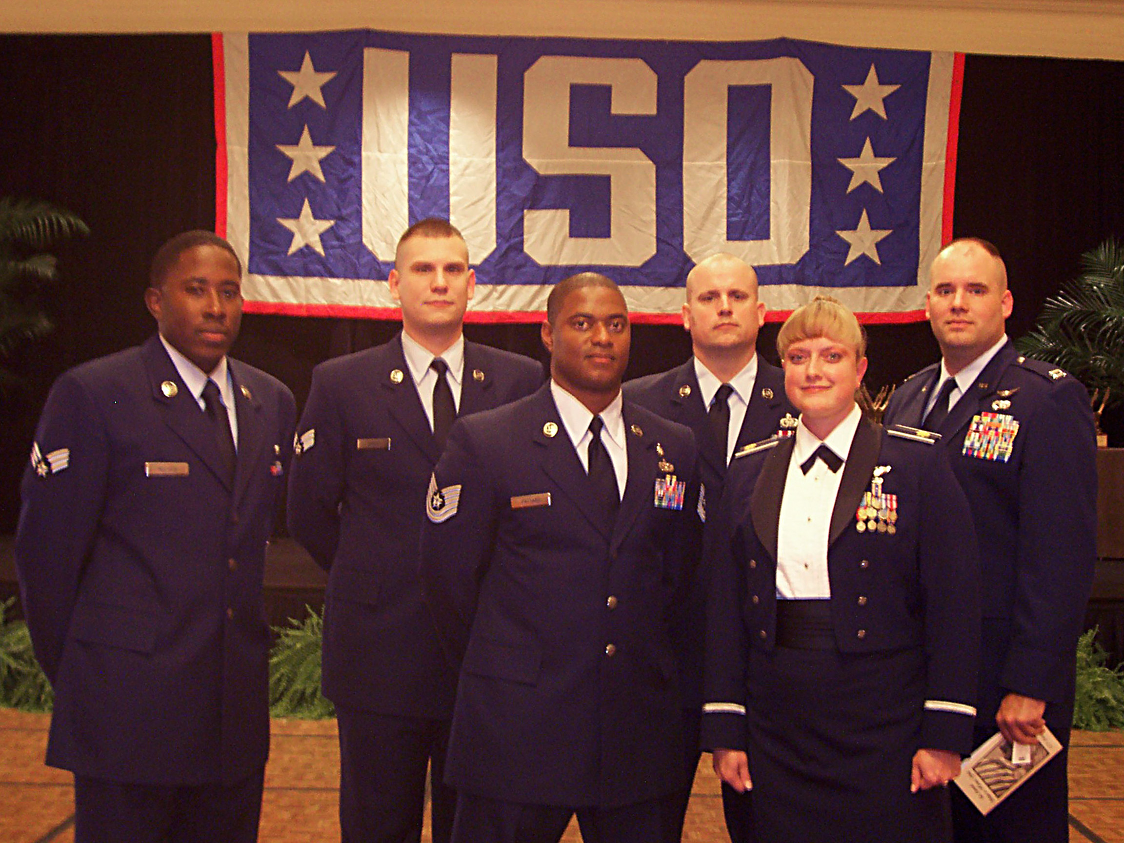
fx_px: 1364
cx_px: 562
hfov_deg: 44.8
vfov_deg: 34.3
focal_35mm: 42
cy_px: 422
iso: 140
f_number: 2.9
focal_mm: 7
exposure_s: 1/3.5
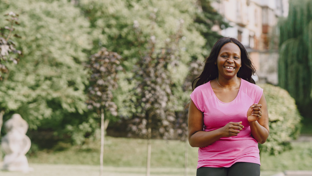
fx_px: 1026
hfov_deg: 17.3
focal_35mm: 124
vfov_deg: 9.8
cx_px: 189
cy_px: 114
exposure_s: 1/1250
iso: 200
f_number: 2.8
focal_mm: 85
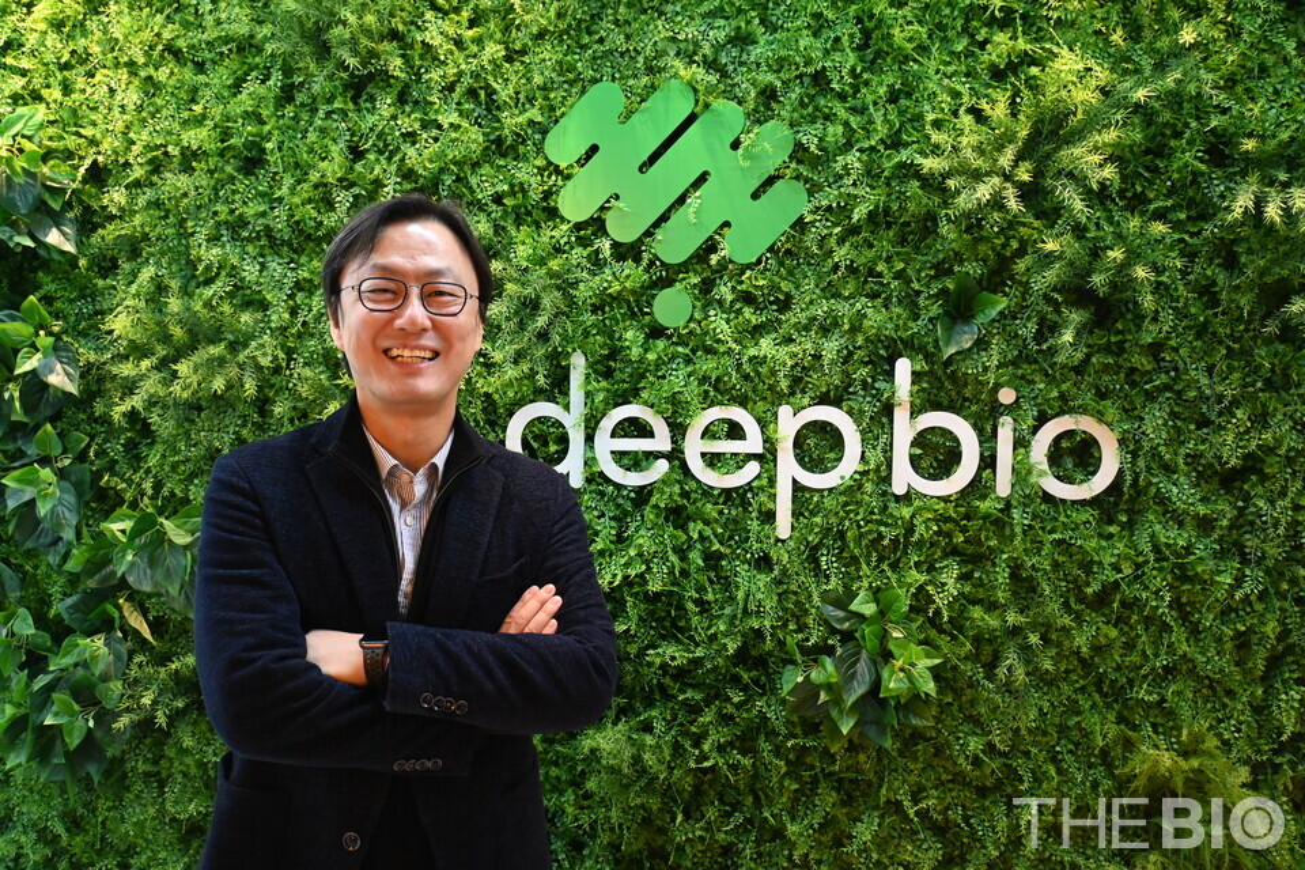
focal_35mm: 30
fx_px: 1087
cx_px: 652
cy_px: 435
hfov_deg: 61.9
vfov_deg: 43.6
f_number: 3.8
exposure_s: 1/100
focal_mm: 20
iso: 3200
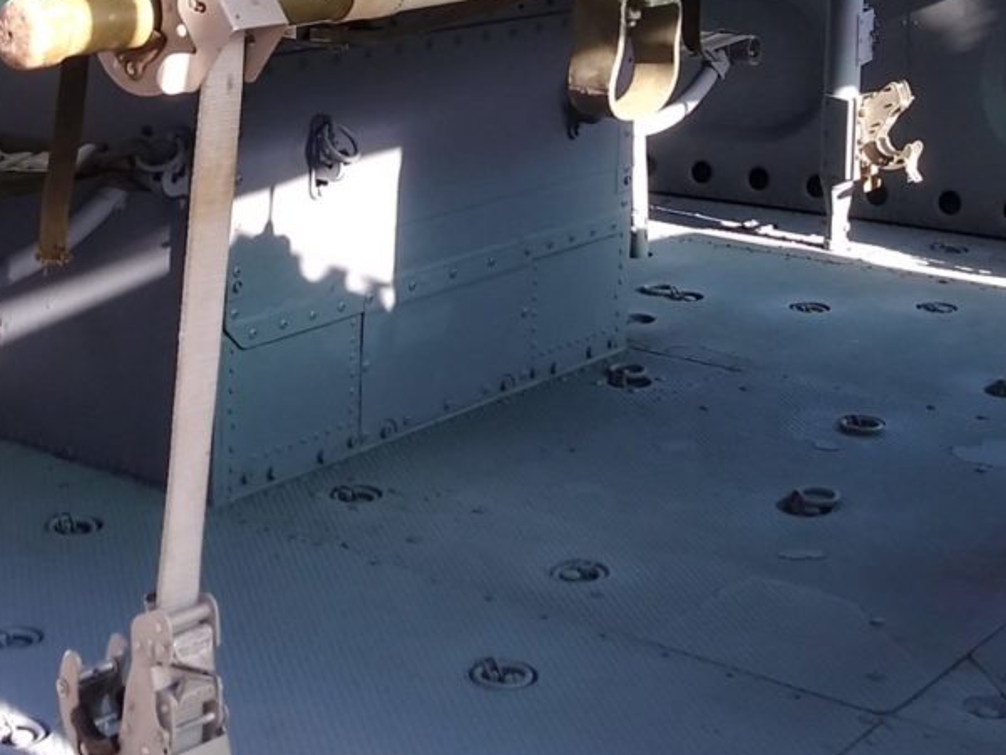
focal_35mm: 69
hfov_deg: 28.1
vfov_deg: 20.1
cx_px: 403
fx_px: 2006
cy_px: -131
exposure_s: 1/60
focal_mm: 3.7
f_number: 2.2
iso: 50
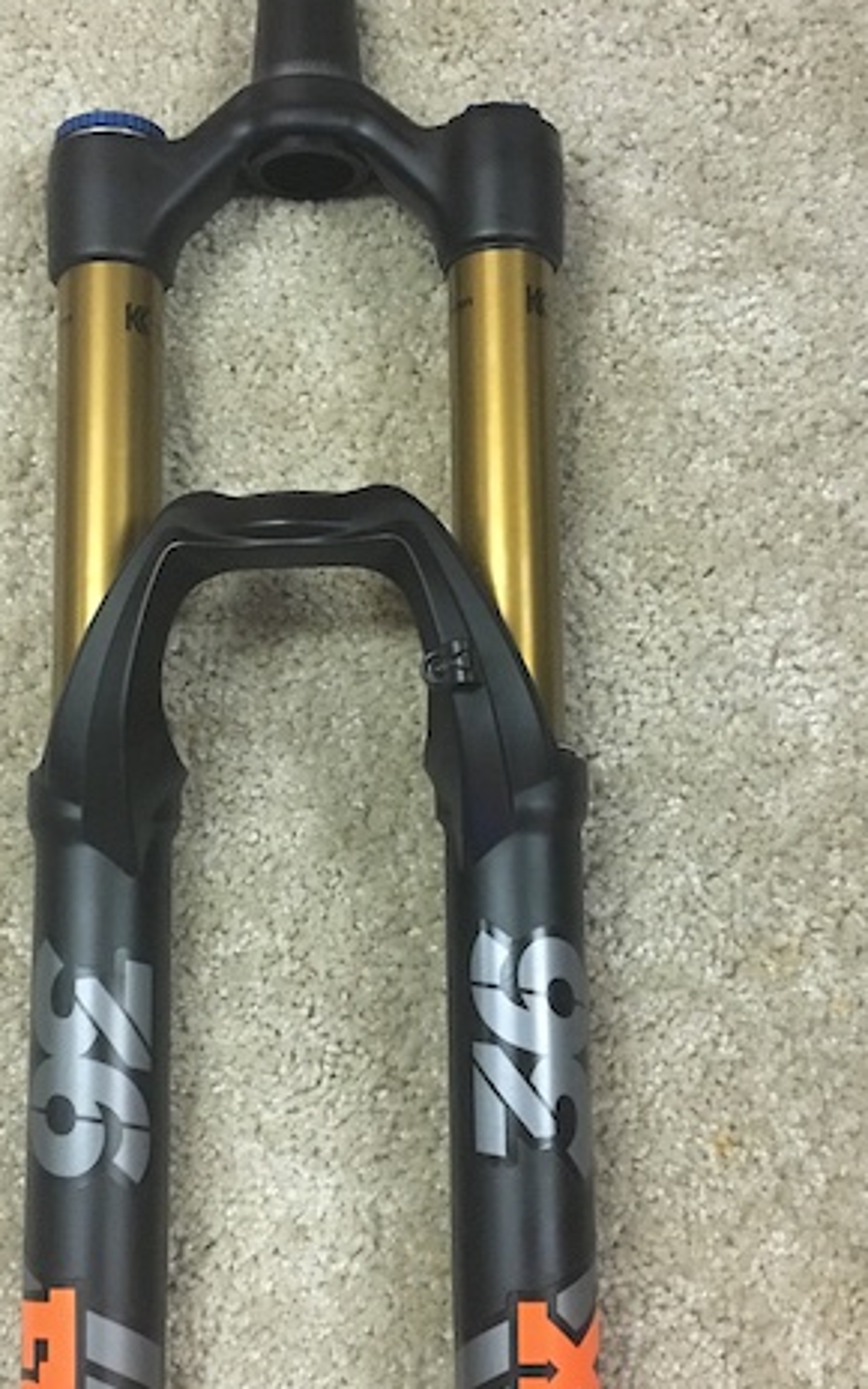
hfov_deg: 24.4
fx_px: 2006
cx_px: 392
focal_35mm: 53
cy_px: 724
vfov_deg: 38.2
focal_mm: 4.15
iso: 200
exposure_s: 1/20
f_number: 2.2
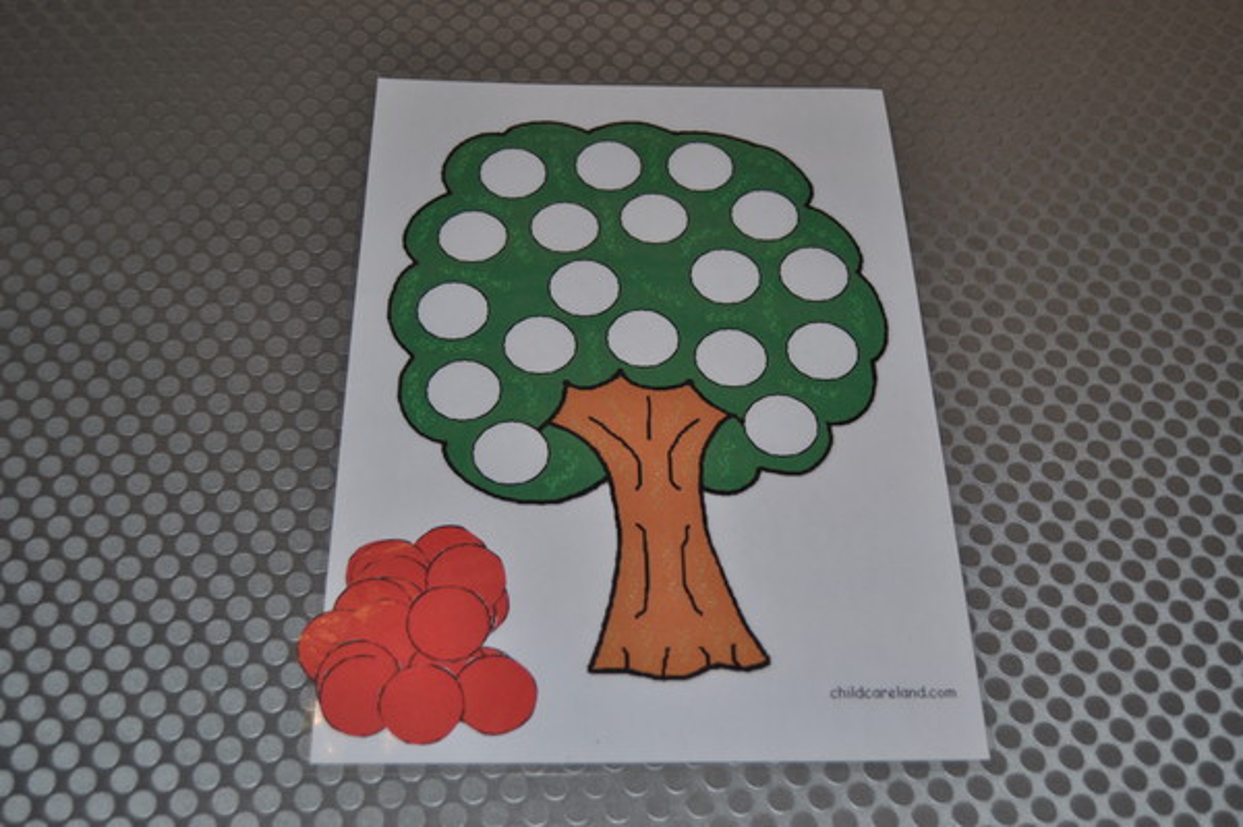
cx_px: 622
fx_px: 1552
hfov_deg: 43.6
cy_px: 414
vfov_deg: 29.8
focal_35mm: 45
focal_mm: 30
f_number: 4.2
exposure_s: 1/60
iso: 320
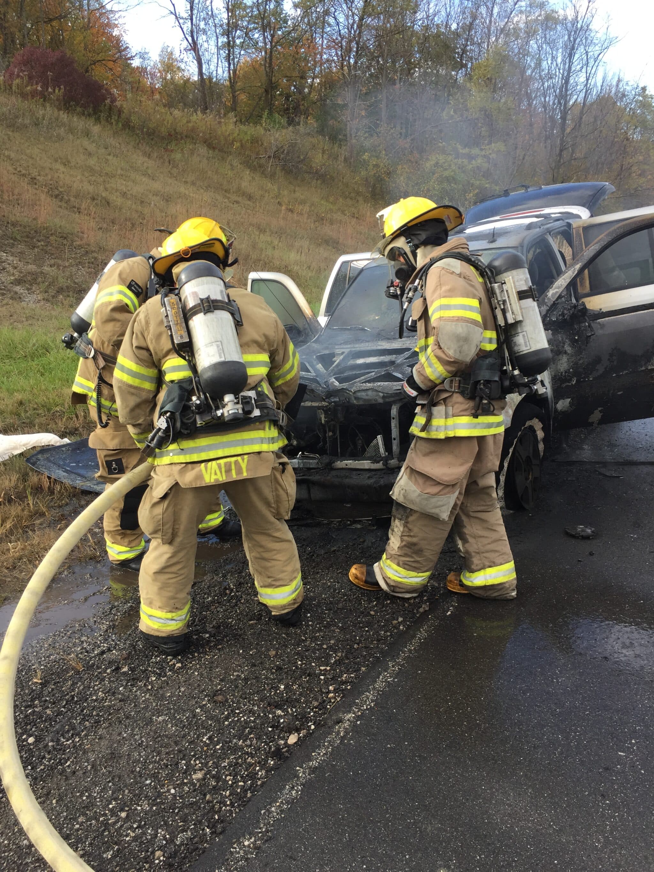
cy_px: 436
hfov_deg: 48.2
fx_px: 731
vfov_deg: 61.7
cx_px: 327
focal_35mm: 29
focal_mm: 4.15
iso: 32
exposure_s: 1/314
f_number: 2.2
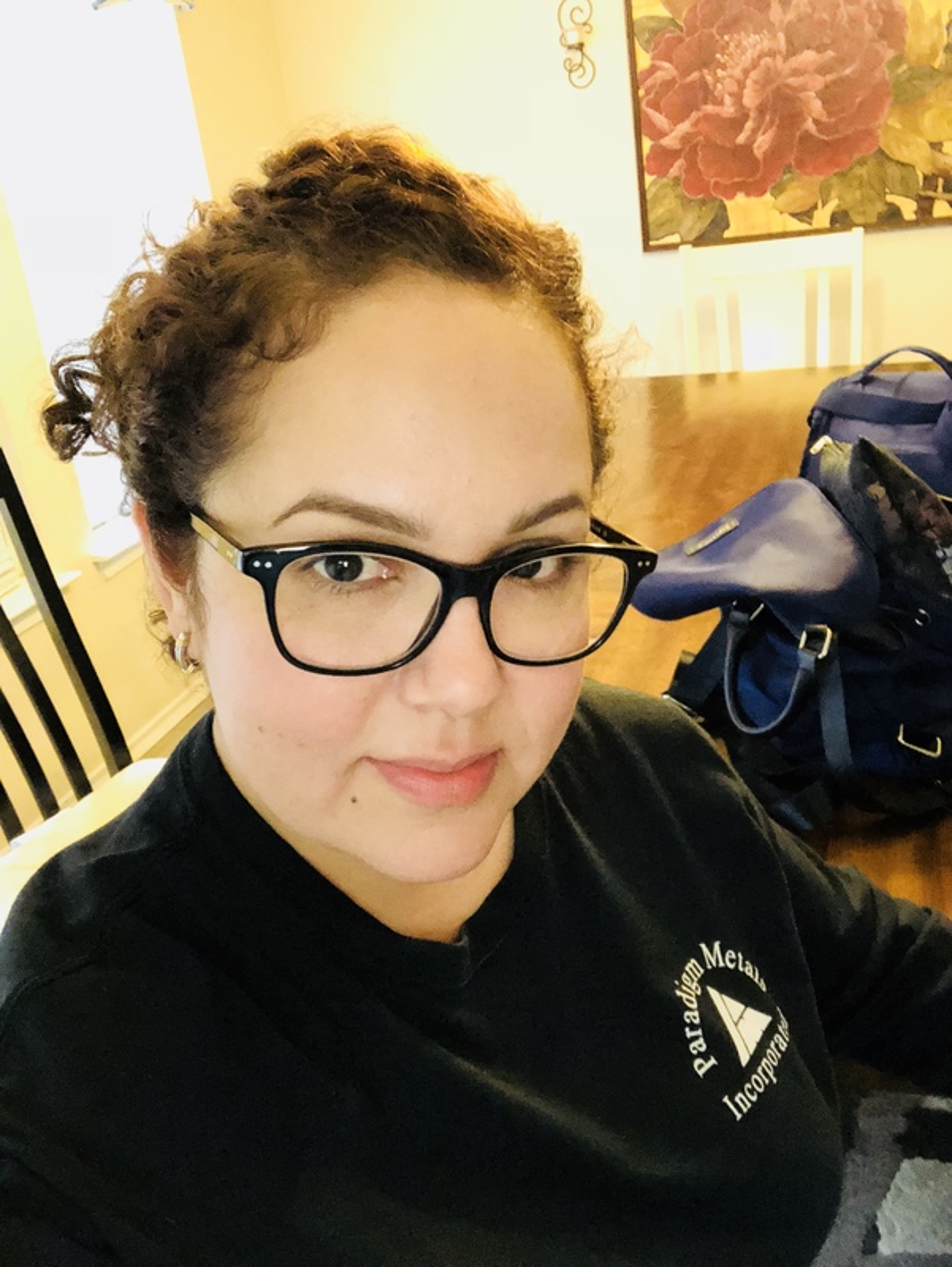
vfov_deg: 56.8
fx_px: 1172
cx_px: 476
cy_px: 634
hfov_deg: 44.2
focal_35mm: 32
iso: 500
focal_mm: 2.87
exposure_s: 1/24
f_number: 2.2
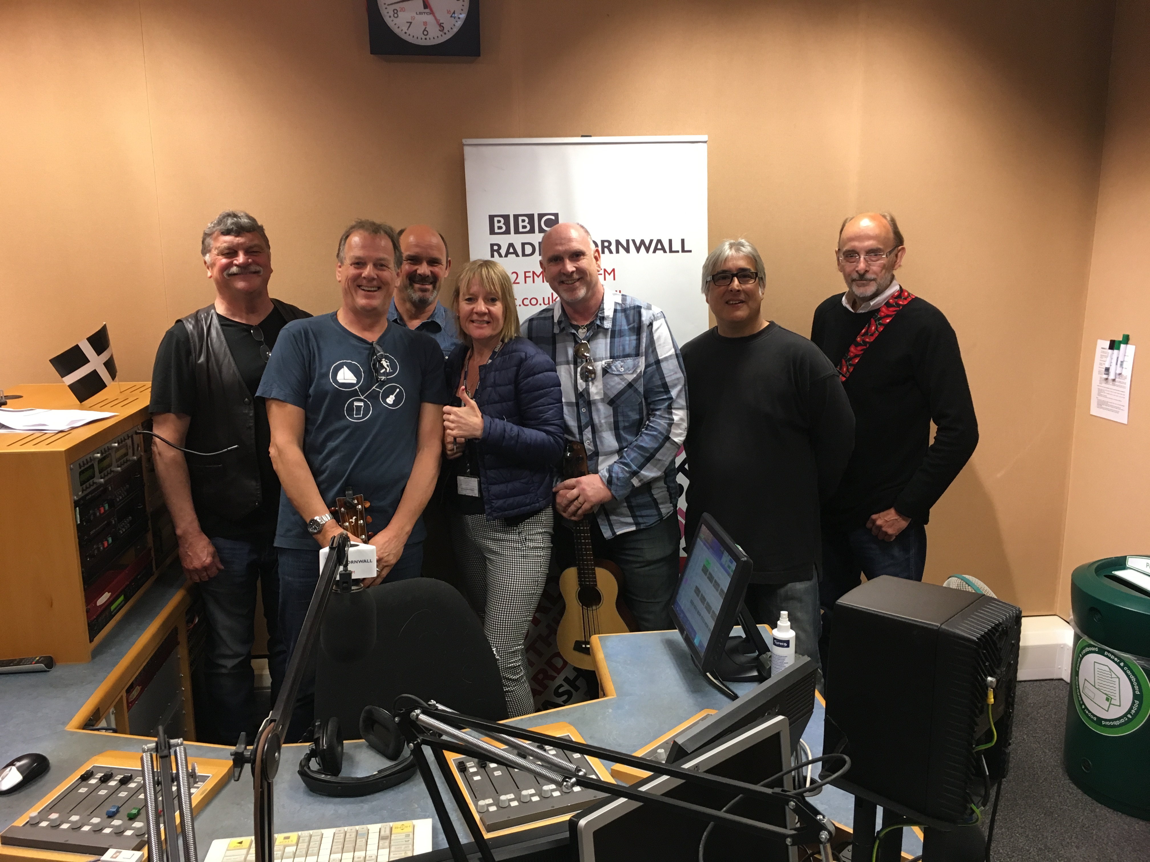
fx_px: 963
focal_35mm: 29
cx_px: 575
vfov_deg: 48.2
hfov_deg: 61.7
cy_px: 431
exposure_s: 1/33
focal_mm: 4.15
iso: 125
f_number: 2.2
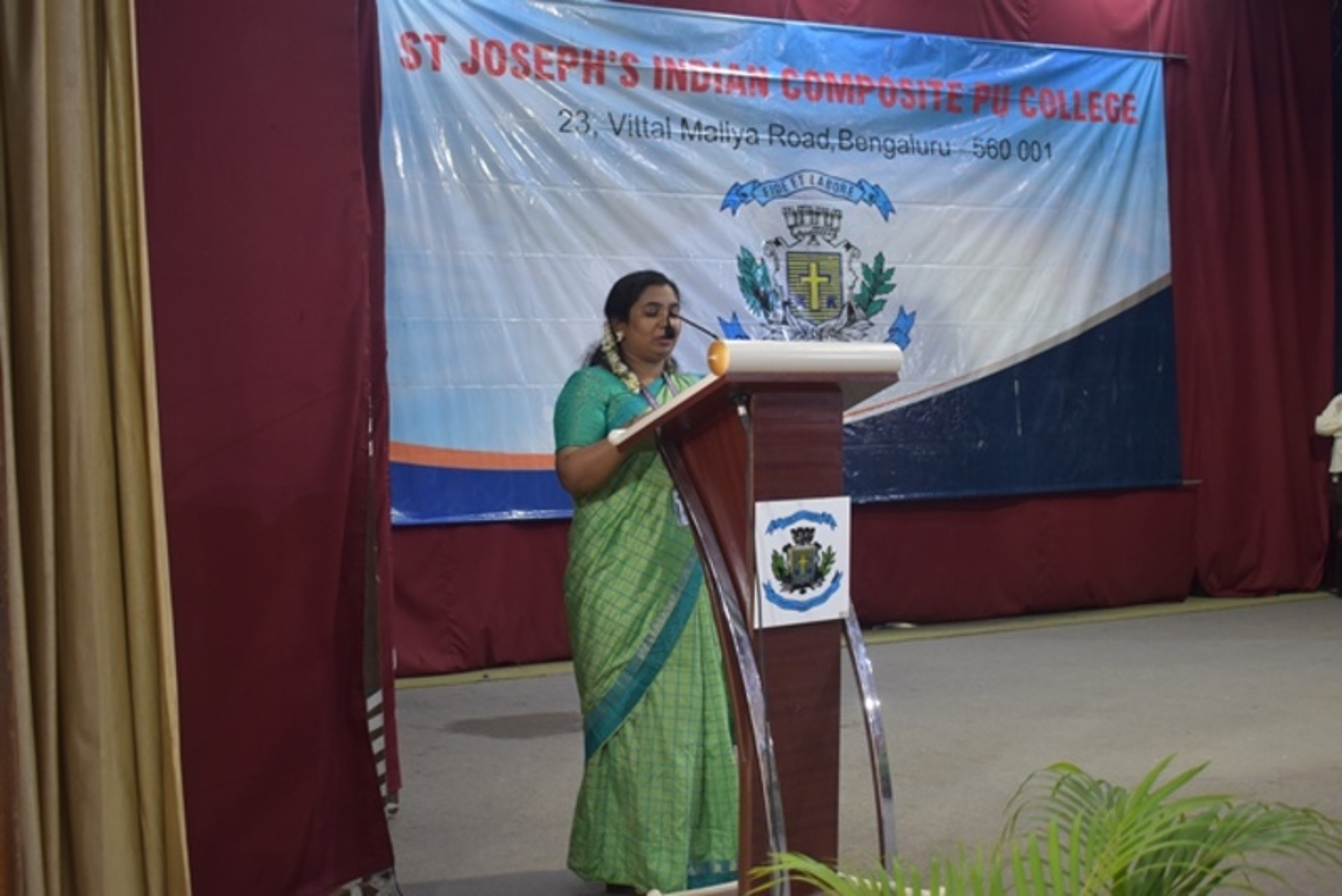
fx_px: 1566
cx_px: 671
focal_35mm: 42
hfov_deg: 46.4
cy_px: 448
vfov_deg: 31.9
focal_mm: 28
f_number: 4.2
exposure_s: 1/30
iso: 640
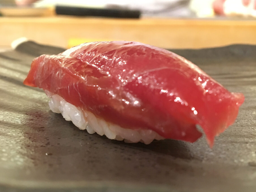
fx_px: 288
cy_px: 92
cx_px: 127
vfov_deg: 36.8
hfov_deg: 47.9
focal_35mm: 39
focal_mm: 4.15
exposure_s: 1/15
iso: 400
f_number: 2.2
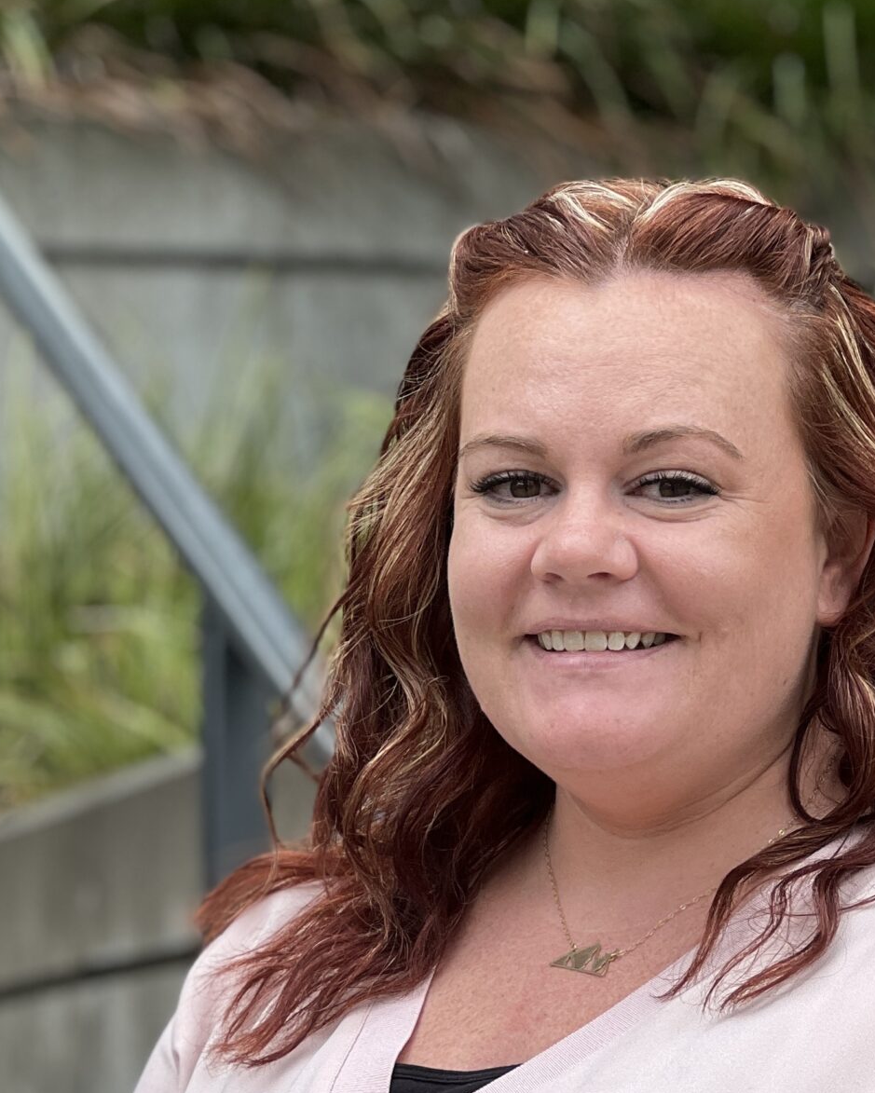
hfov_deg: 9.4
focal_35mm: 164
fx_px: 5307
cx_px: 537
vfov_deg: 11.7
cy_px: 903
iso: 25
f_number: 2.8
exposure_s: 1/156
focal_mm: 9
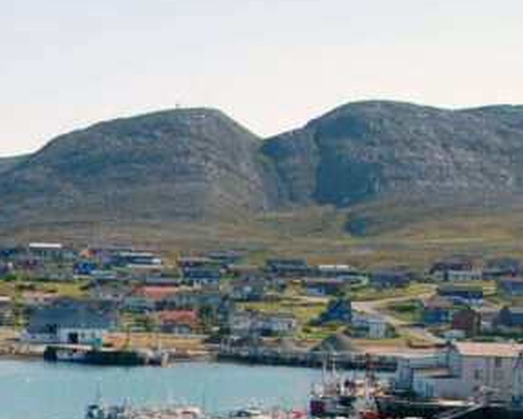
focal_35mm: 131
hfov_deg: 13.4
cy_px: 464
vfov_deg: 11.6
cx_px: -366
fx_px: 2028
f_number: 9
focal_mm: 26
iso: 200
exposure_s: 1/320
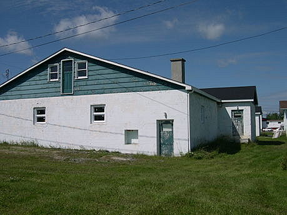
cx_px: 144
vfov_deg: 37.7
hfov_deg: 49.0
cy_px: 108
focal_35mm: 38
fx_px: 315
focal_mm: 8
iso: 100
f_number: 7.6
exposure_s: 1/516
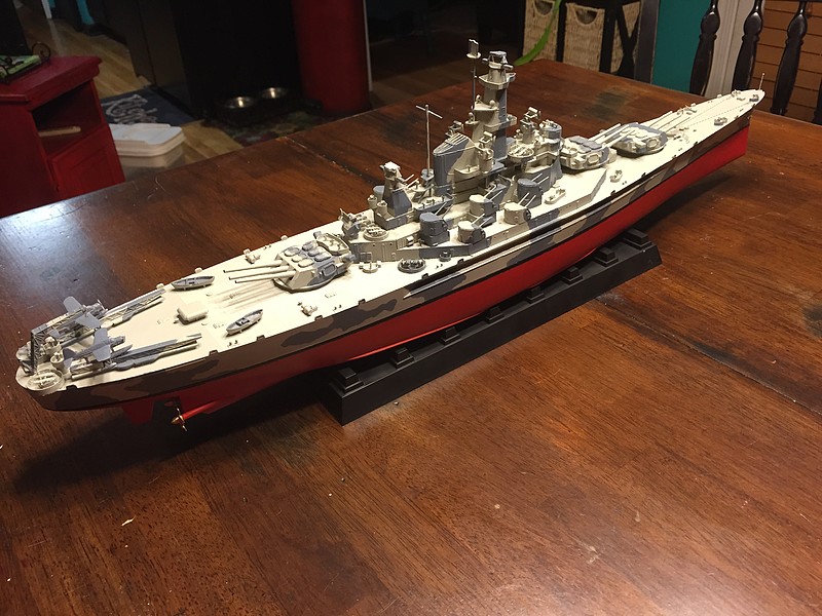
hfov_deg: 61.7
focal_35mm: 29
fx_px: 689
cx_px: 411
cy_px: 308
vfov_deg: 48.2
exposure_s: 1/30
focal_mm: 4.15
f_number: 2.2
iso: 100
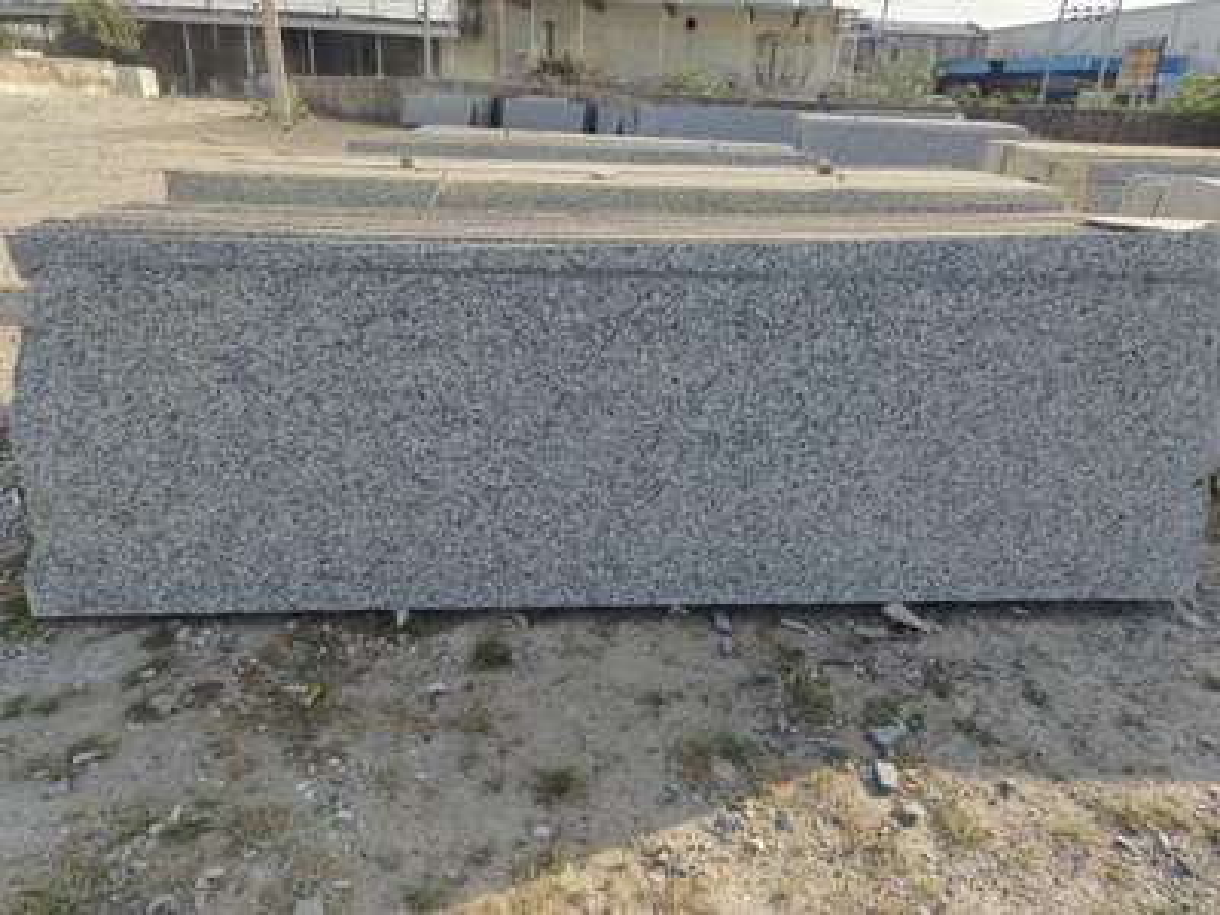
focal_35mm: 25
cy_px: 458
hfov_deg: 69.4
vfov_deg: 54.9
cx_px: 610
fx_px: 881
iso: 50
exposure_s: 1/227
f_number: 1.89
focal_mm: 5.42
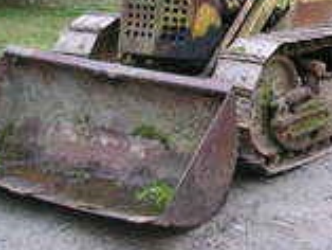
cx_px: 336
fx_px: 777
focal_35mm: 81
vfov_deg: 18.1
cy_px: 53
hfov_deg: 23.1
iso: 100
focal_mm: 5.6
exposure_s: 1/36.5
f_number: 2.7
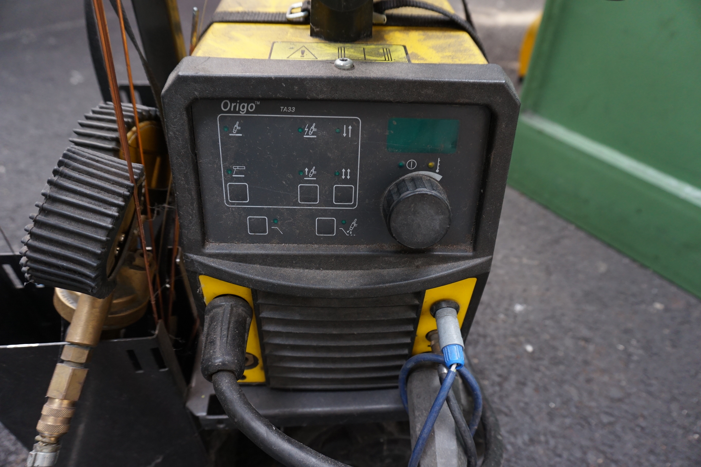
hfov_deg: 73.7
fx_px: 467
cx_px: 350
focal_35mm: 24
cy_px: 234
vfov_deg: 53.1
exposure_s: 1/60
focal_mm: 16
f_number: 4
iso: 500
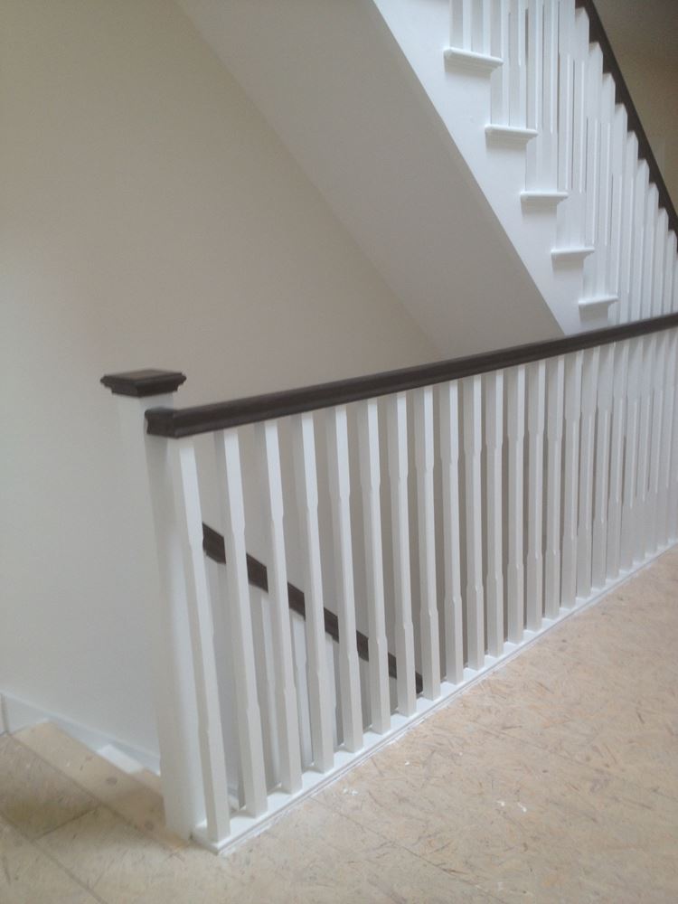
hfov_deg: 40.7
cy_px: 452
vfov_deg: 52.6
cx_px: 339
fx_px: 914
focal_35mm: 35
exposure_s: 1/30
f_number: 2.4
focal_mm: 4.28
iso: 50
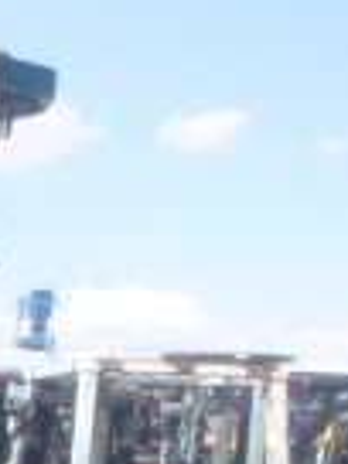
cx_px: -365
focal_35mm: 118
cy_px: 781
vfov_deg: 14.9
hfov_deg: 11.3
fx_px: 1582
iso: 400
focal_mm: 4.5
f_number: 9
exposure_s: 1/500
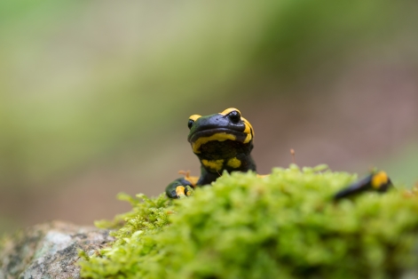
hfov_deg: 19.5
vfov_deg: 13.0
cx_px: 209
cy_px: 140
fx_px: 1219
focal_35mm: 105
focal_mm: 105
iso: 400
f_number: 4
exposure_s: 1/125
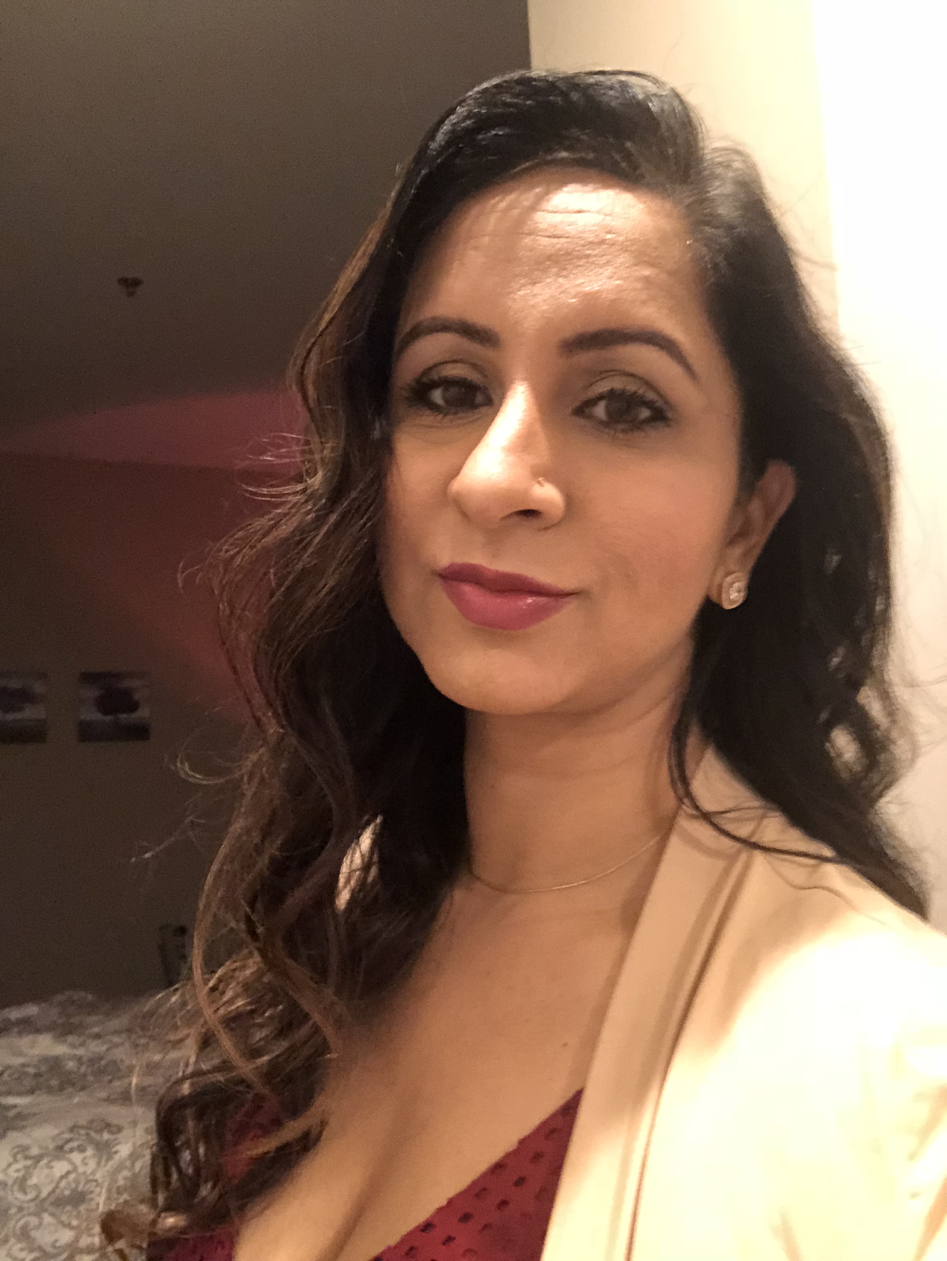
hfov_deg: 44.2
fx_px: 1166
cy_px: 630
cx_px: 474
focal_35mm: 32
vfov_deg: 56.8
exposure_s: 1/20
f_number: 2.2
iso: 500
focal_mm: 2.87
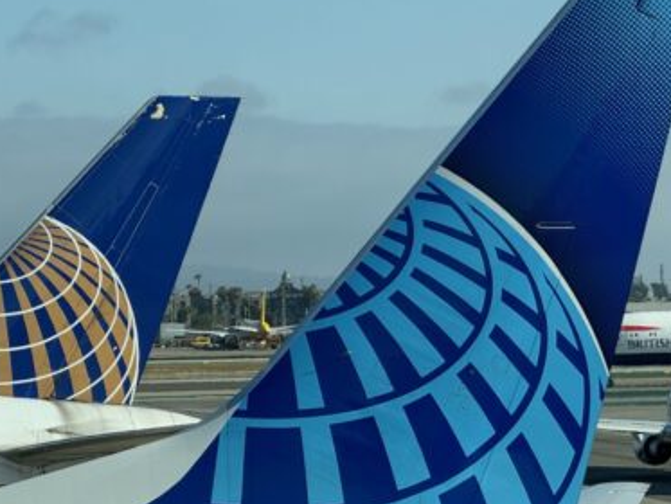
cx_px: 219
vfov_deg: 7.6
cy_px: 259
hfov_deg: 10.1
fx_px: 3801
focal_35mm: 196
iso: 50
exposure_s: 1/461
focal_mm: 15.66
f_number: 2.8
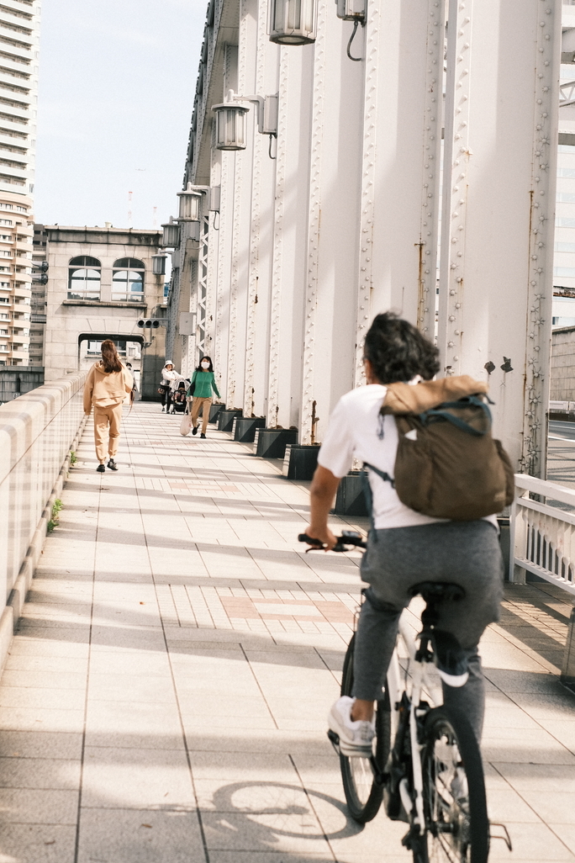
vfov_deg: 32.4
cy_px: 405
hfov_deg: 21.9
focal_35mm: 62
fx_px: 1485
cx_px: 256
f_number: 2.8
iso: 500
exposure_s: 1/4000
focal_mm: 35
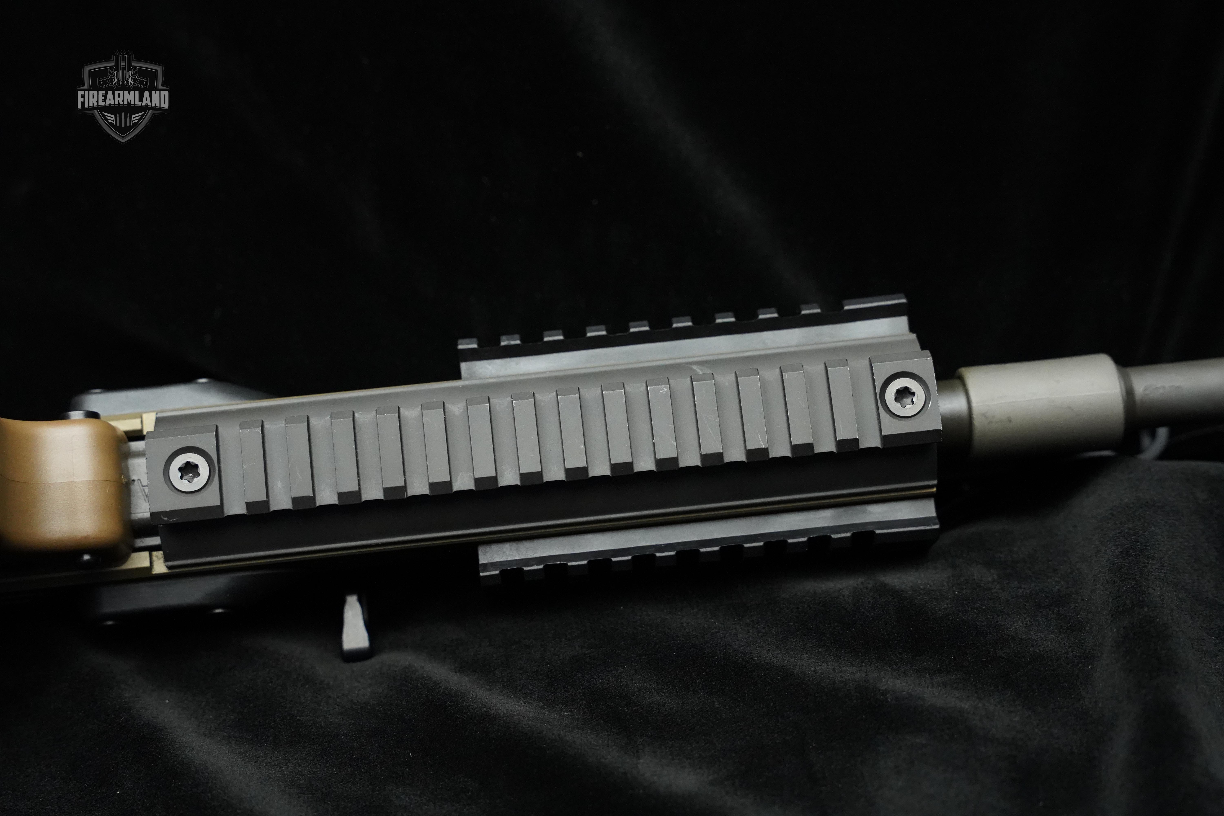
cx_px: 612
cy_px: 408
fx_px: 2166
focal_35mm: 64
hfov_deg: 31.6
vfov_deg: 21.3
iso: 8000
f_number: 6.3
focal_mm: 63.7
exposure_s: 1/125
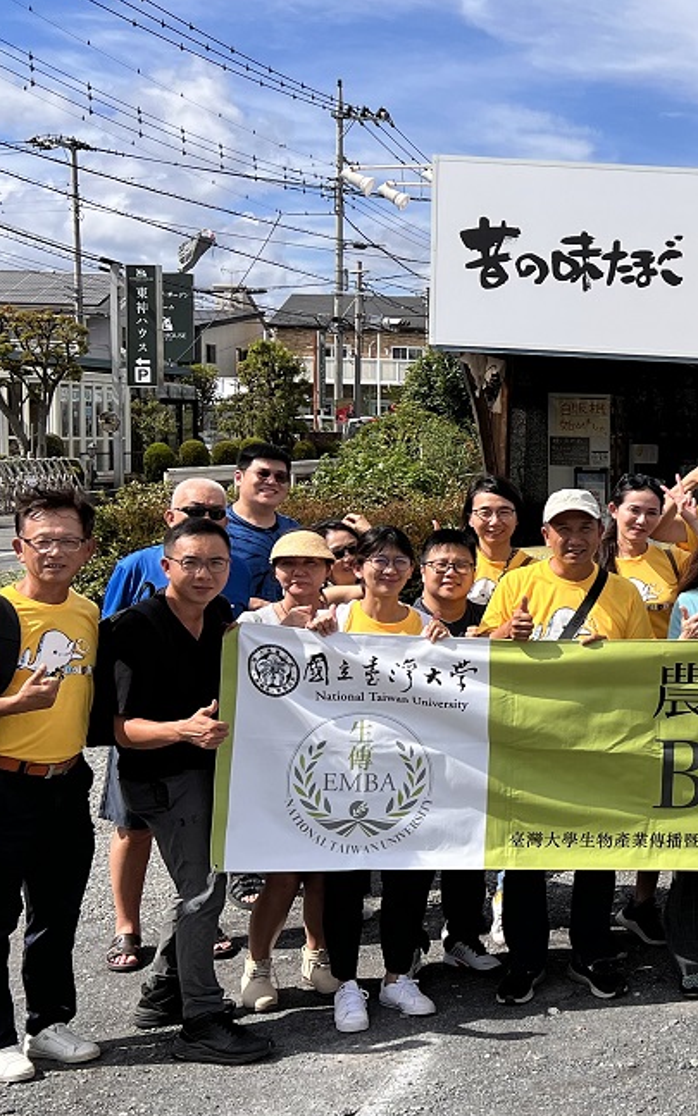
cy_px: 539
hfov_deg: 22.9
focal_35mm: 51
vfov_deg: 39.6
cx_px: 877
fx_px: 1552
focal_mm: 5.7
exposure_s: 1/5587
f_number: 1.5
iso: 50
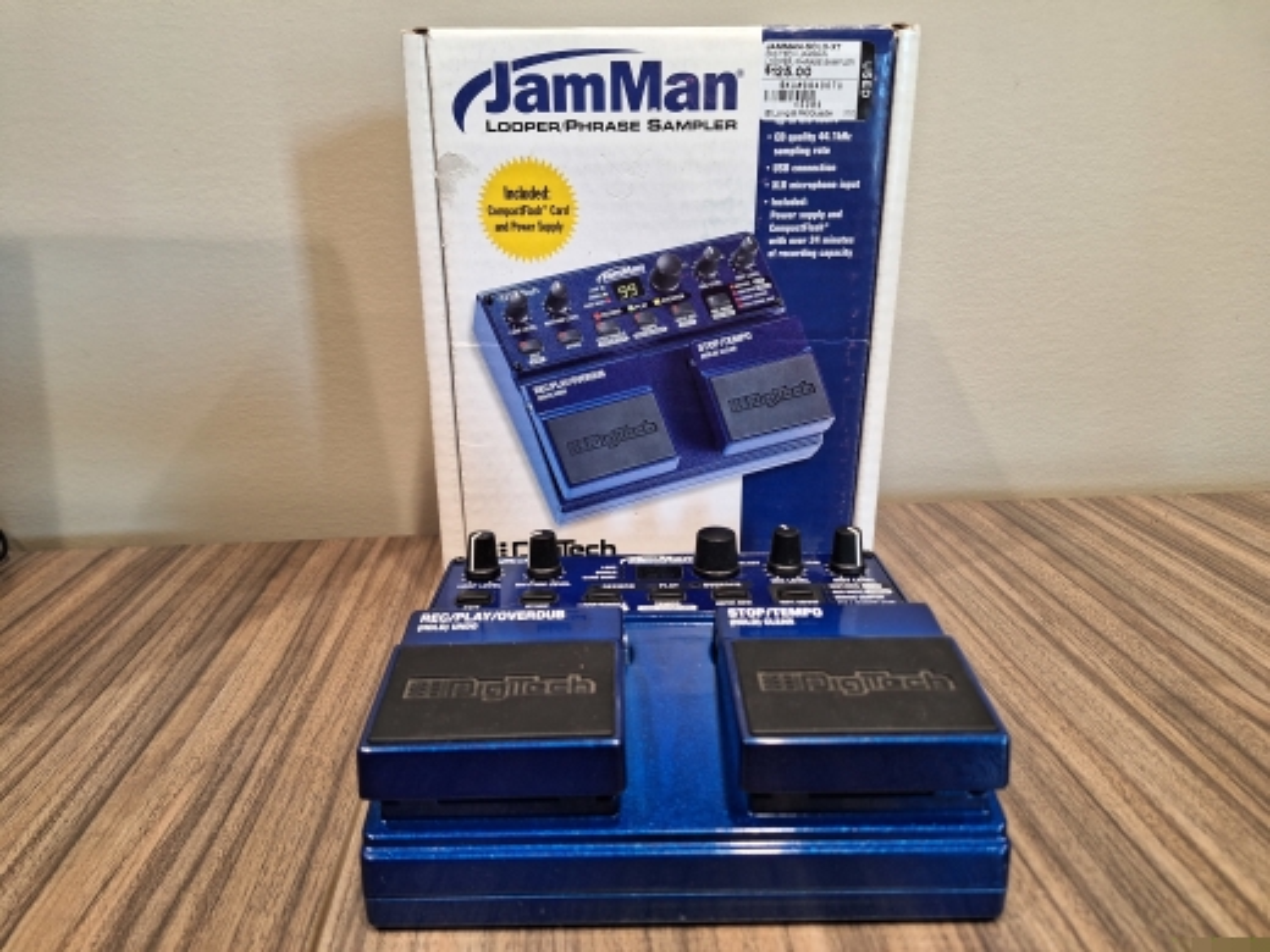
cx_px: 635
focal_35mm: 23
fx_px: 844
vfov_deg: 58.9
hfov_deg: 73.9
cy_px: 476
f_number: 1.8
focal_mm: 5.54
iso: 160
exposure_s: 1/40
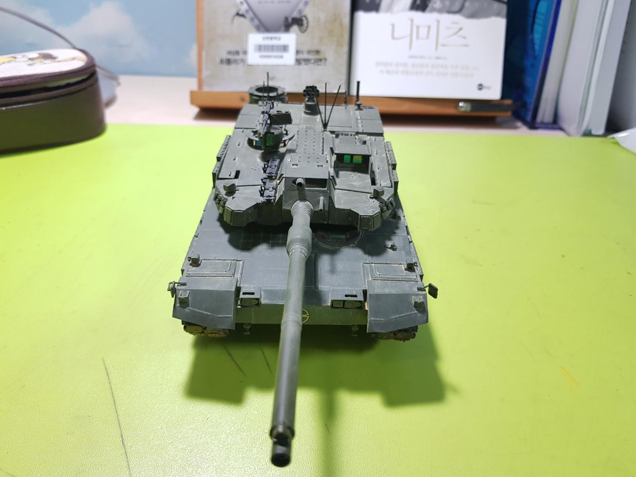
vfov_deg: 53.1
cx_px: 318
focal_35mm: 26
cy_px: 238
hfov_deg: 67.3
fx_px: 478
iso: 125
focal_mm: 4.3
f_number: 1.7
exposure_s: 1/60
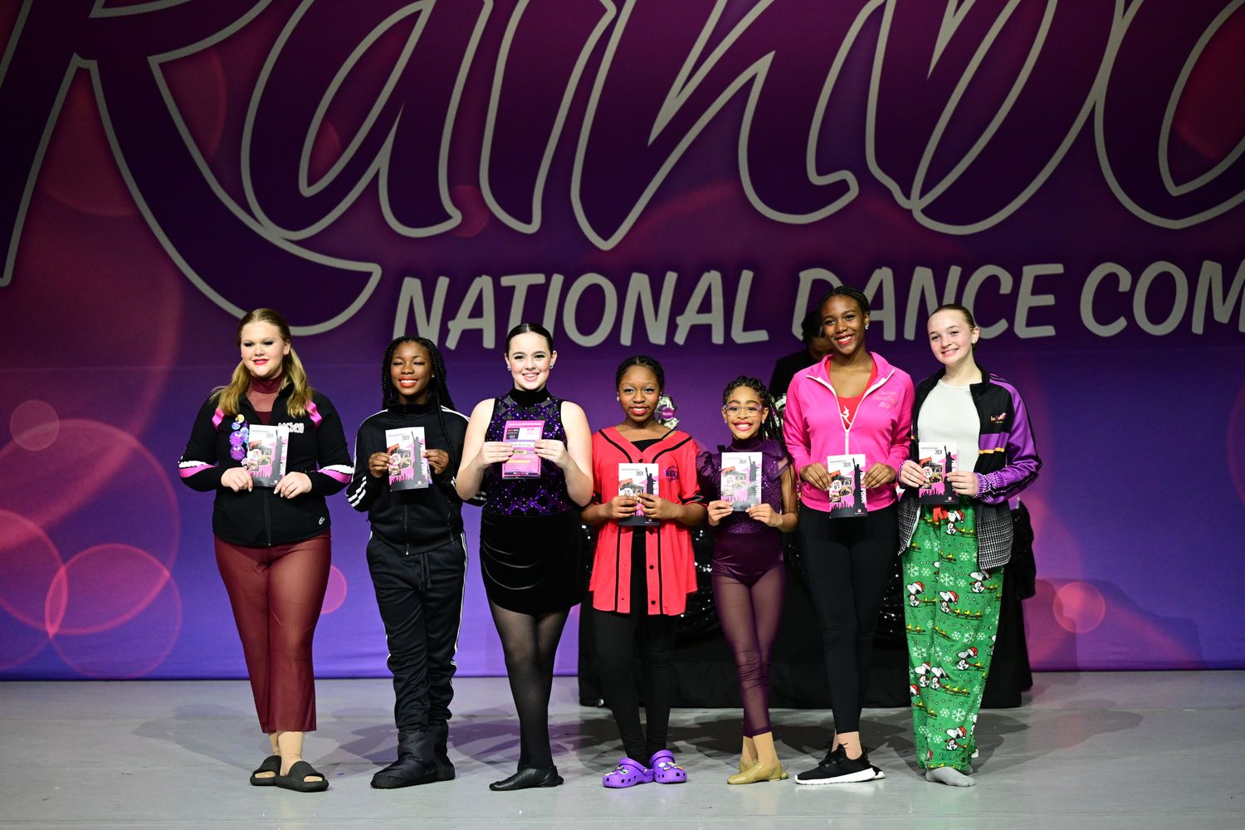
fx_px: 4150
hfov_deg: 17.1
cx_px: 622
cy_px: 415
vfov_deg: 11.4
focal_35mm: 120
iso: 3200
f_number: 2.8
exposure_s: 1/800
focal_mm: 120
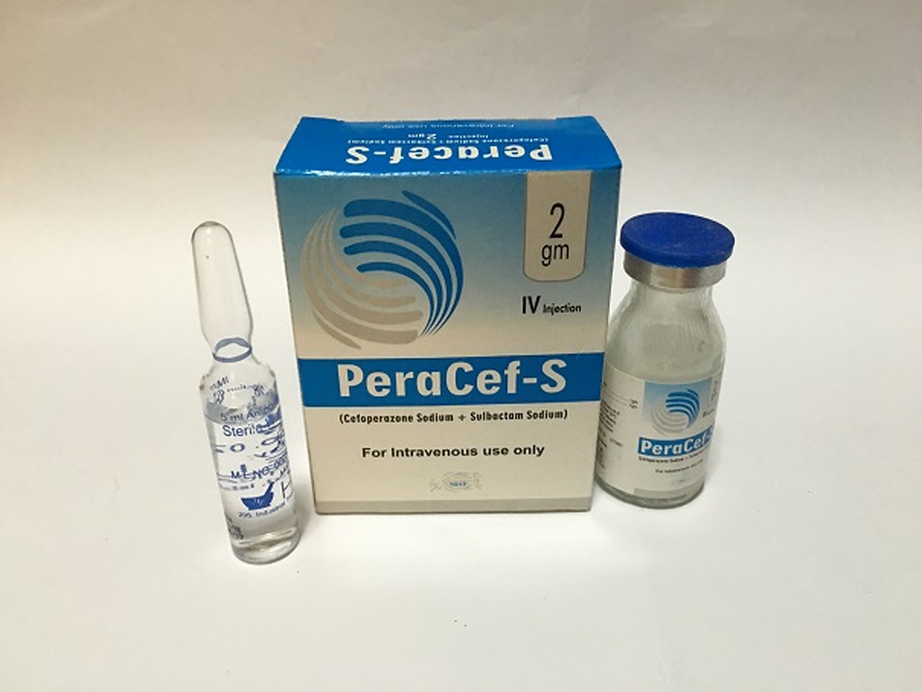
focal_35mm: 29
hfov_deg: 61.6
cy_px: 346
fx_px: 773
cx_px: 461
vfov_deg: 48.2
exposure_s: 1/8
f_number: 2.2
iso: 125
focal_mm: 4.15
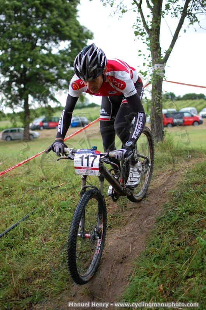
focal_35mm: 52
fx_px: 452
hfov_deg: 25.7
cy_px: 155
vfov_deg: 37.9
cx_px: 103
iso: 800
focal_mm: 35
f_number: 2
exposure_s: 1/3200
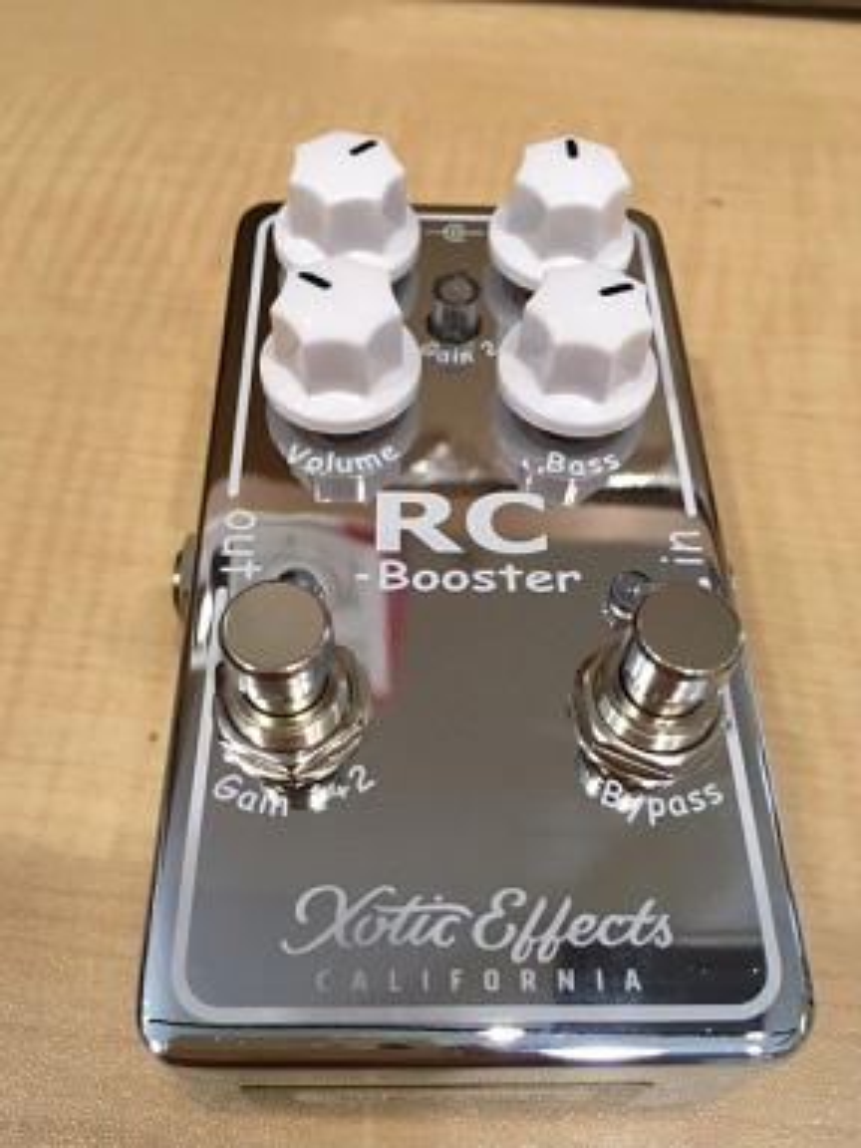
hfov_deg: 48.2
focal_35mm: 29
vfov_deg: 61.7
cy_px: 574
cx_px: 430
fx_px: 962
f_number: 2.2
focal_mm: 4.15
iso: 50
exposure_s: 1/30
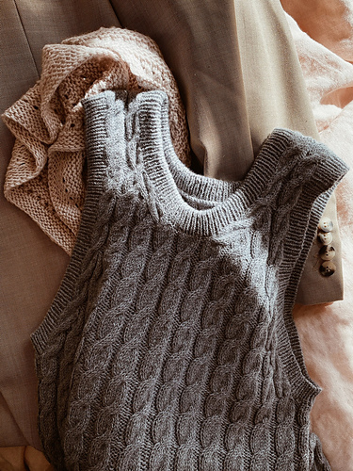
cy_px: 236
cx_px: 176
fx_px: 354
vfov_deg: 67.3
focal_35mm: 26
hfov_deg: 53.1
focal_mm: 4.25
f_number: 1.8
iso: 32
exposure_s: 1/1053
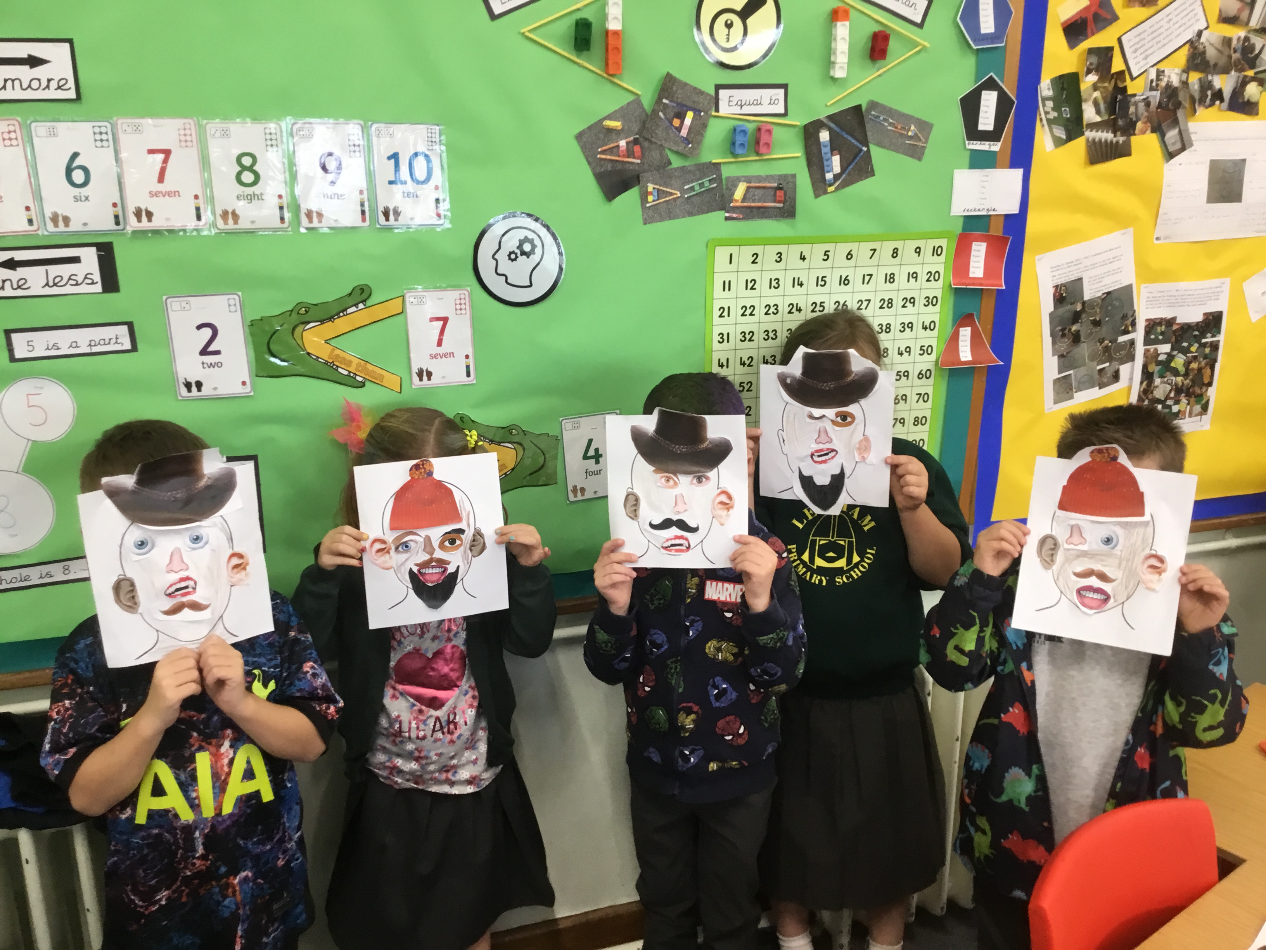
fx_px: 1134
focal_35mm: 31
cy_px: 475
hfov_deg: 58.4
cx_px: 633
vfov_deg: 45.4
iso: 64
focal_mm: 3.3
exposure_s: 1/33
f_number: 2.4
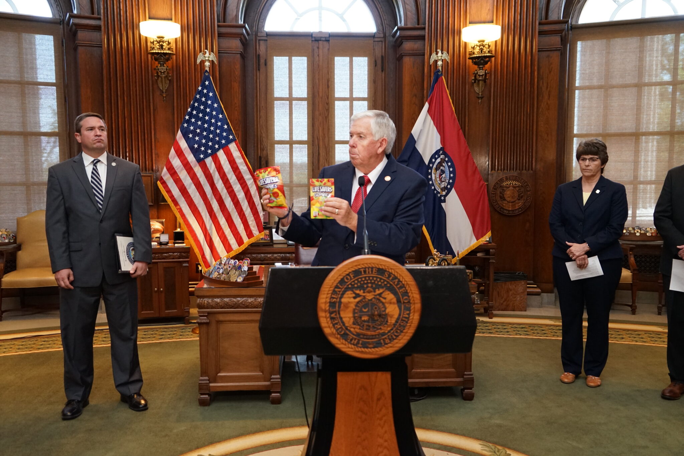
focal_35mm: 30
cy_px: 228
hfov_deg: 61.9
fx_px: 570
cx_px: 342
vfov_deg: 43.6
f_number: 4
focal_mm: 30
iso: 3200
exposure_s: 1/160
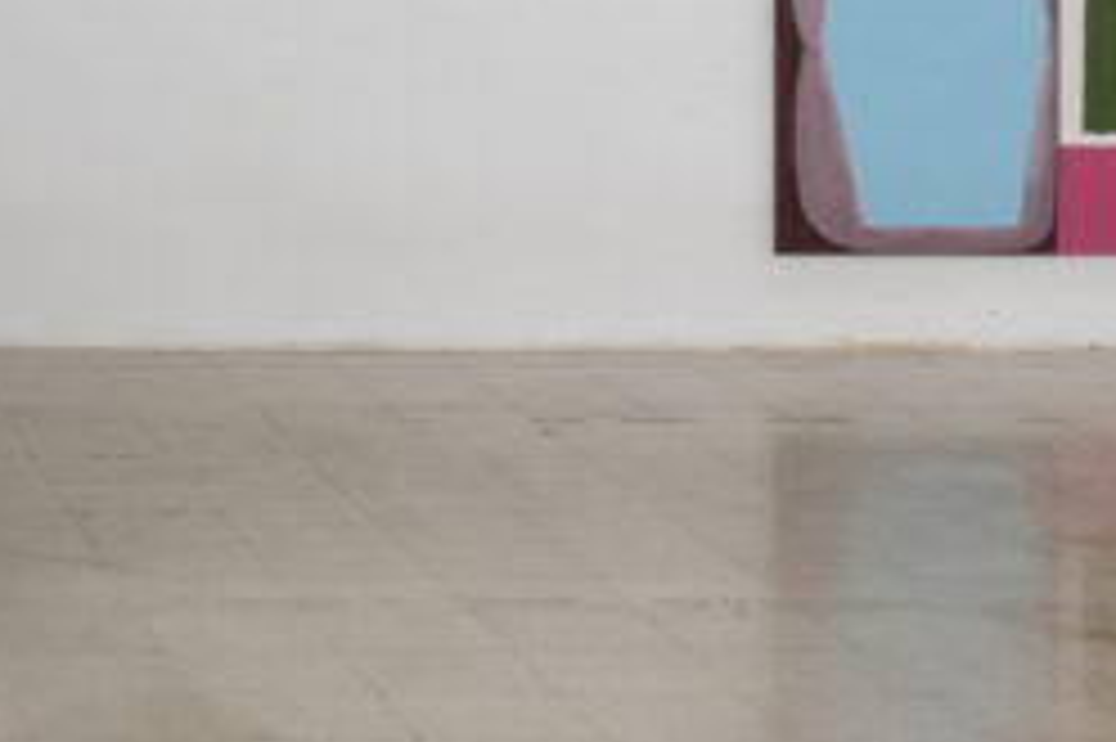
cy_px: 58
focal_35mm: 96
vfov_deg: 14.1
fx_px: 2974
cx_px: -27
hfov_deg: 20.5
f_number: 16
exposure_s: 1/1.25
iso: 64
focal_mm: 31
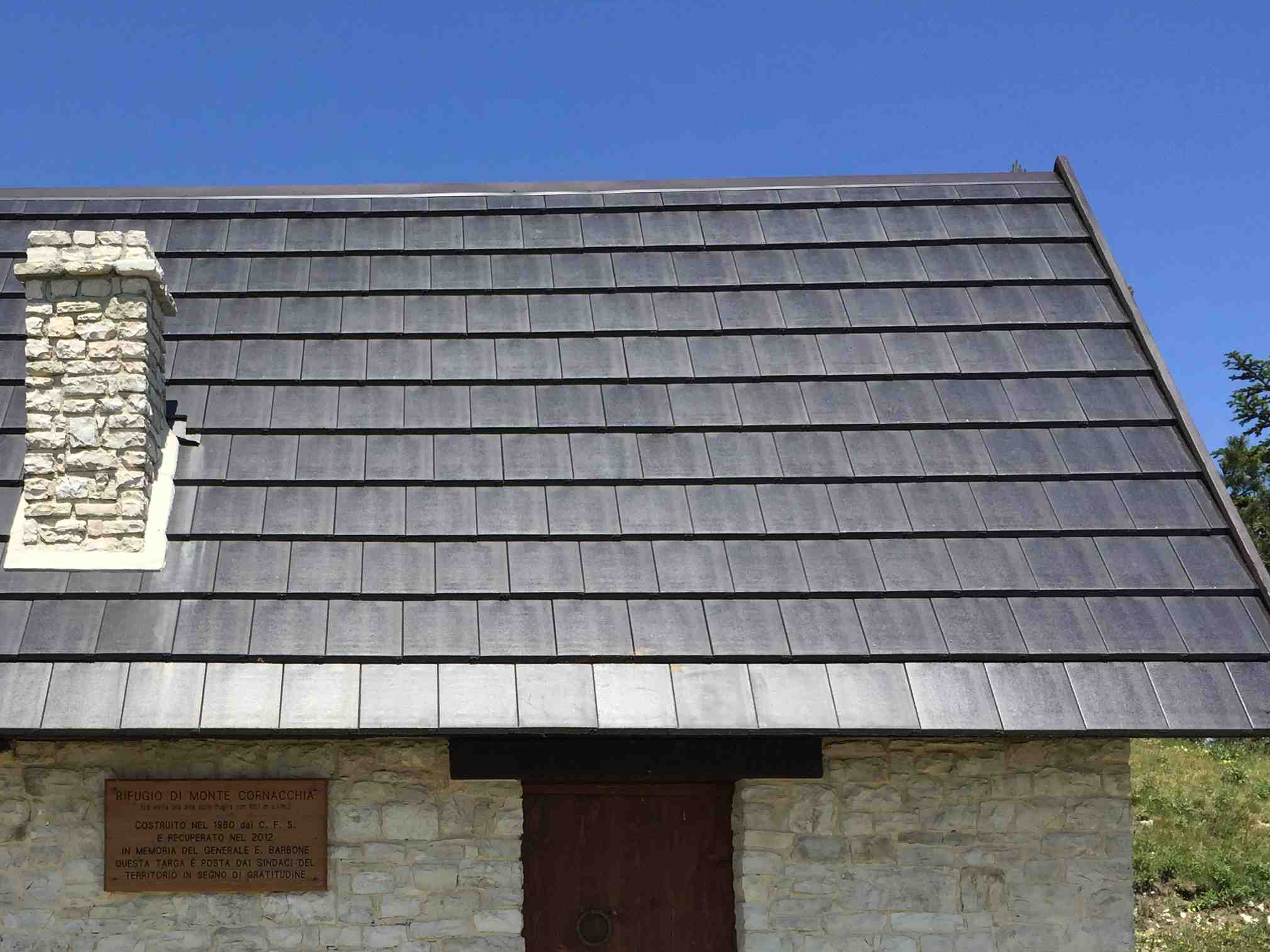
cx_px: 388
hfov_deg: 39.8
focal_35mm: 47
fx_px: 1724
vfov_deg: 30.1
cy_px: 770
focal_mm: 4.15
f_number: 2.2
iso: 32
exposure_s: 1/2083
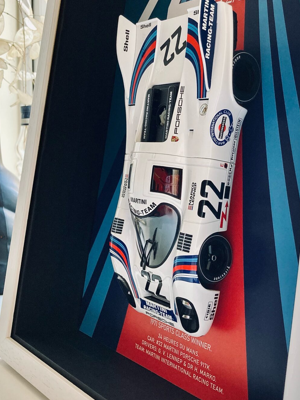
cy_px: 168
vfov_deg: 43.7
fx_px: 497
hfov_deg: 33.6
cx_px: 164
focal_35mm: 43
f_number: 1.8
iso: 100
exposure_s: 1/60
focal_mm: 3.99
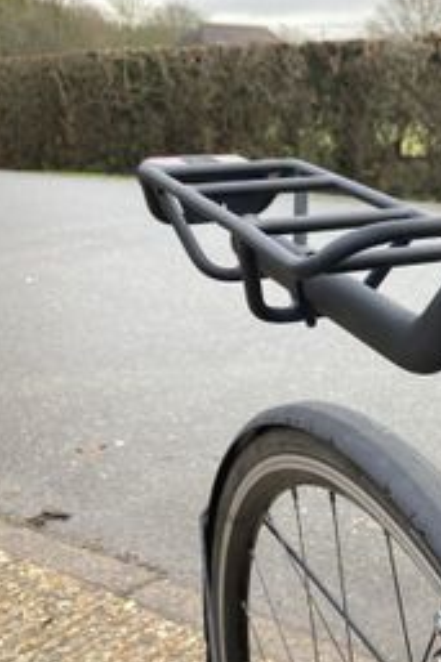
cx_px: 473
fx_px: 865
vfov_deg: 41.9
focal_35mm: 47
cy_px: 339
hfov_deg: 26.6
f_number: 1.8
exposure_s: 1/121
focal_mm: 3.99
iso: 40
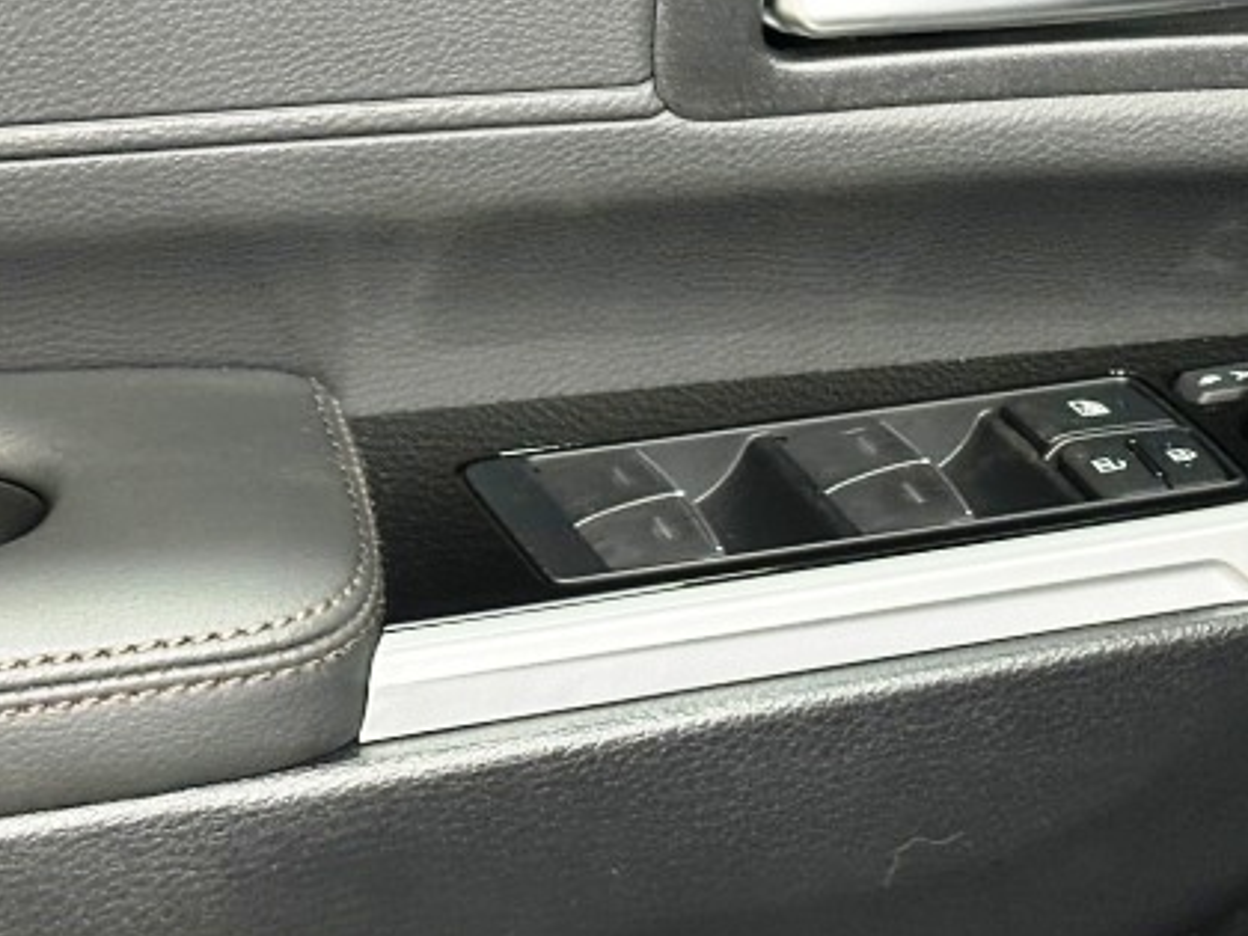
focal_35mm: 117
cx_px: 1037
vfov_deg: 12.7
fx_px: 4218
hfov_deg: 16.7
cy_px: 449
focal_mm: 6.86
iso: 640
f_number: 1.78
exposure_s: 1/24
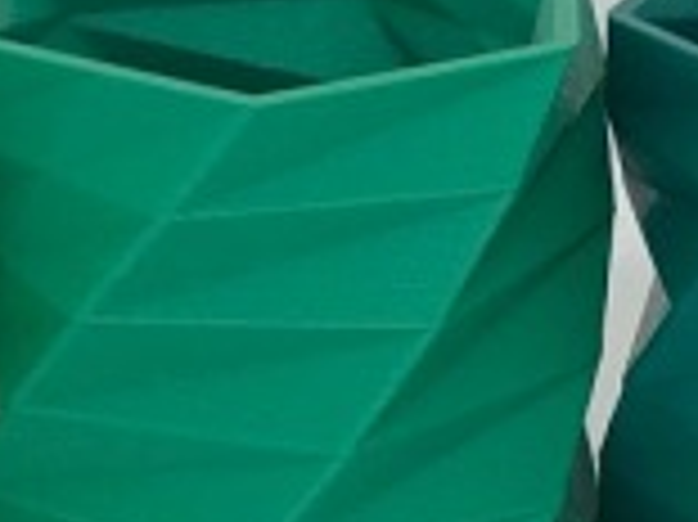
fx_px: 4372
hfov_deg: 9.1
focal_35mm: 217
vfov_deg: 6.8
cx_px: 284
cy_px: 126
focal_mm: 3.99
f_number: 1.8
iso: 25
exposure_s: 1/50
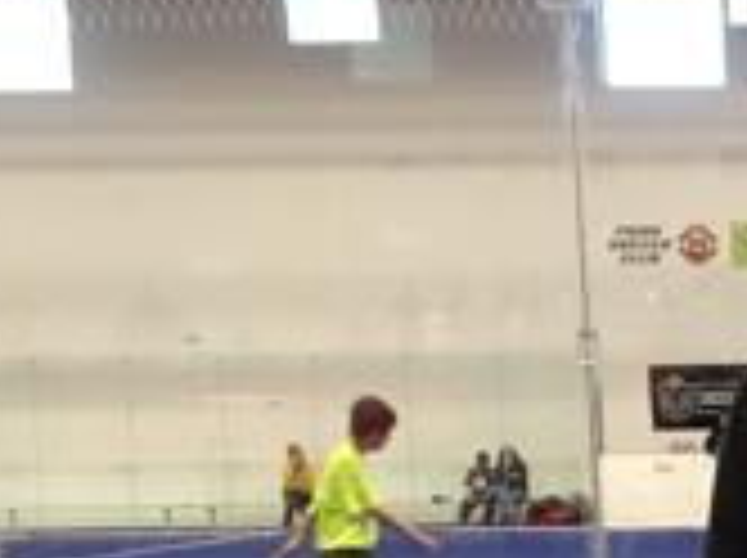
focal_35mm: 105
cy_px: 693
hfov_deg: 16.8
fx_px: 2263
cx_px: 1170
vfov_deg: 13.6
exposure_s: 1/30
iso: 80
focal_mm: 4.15
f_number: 2.2
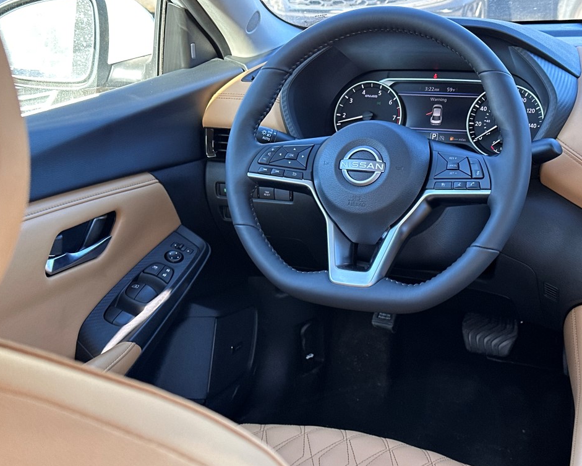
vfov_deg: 29.7
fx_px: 879
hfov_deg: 36.6
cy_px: 235
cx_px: 313
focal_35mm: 51
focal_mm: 6.86
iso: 80
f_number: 1.78
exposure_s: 1/84
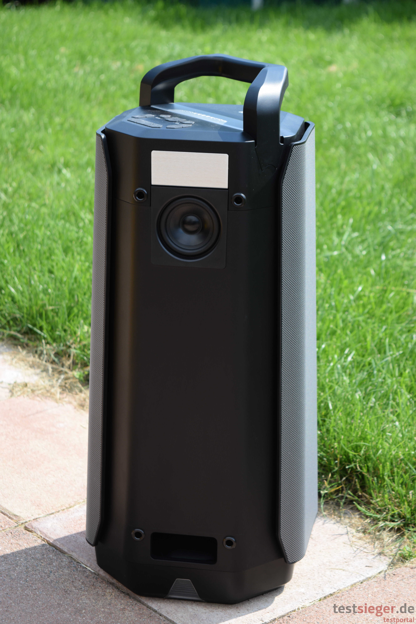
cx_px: 208
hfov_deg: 16.6
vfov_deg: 24.6
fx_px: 1430
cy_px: 312
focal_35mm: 82
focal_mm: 55
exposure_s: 1/200
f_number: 7.1
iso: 100
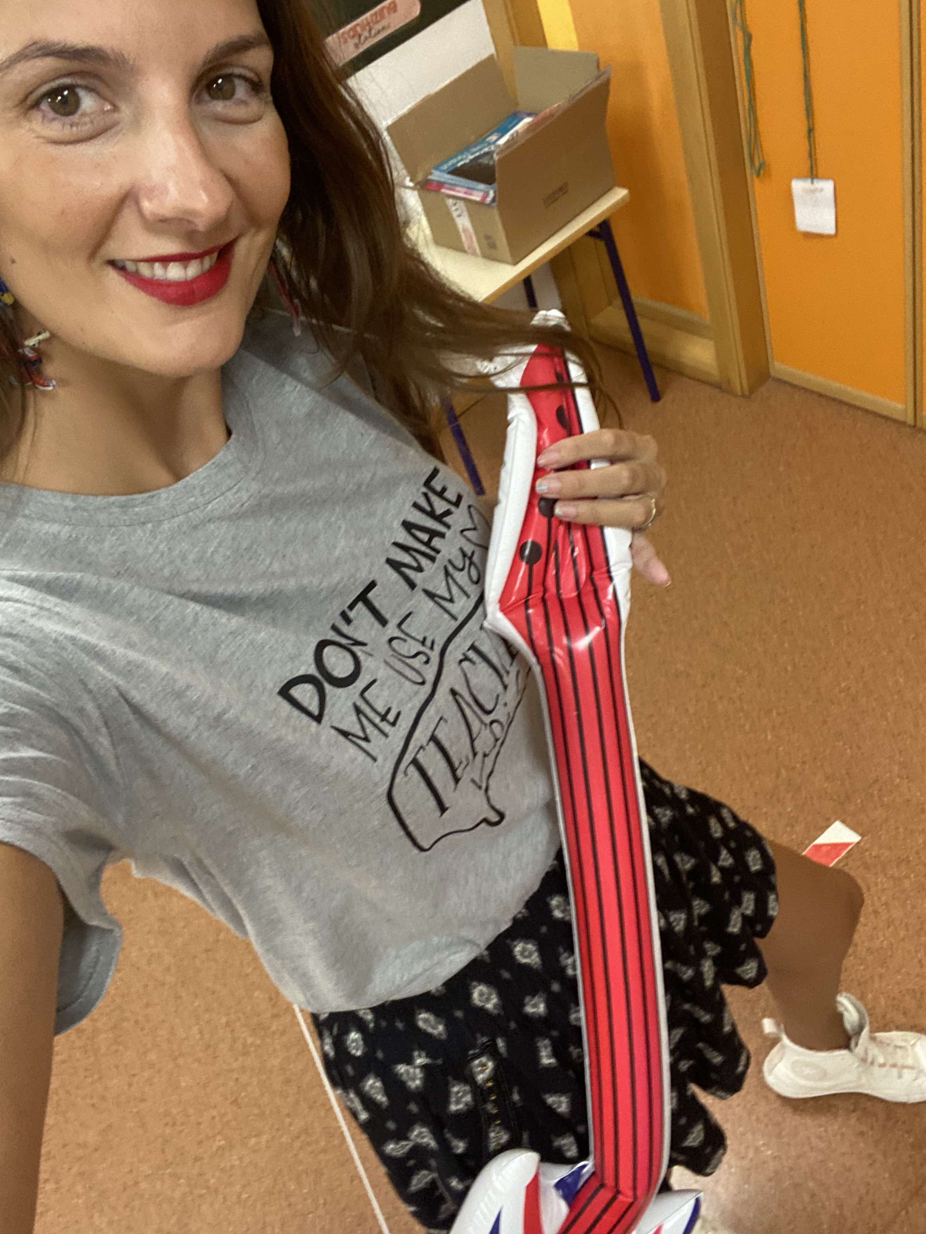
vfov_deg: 60.0
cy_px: 617
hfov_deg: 46.8
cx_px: 463
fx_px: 1070
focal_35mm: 30
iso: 250
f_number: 2.2
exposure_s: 1/50
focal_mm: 2.71
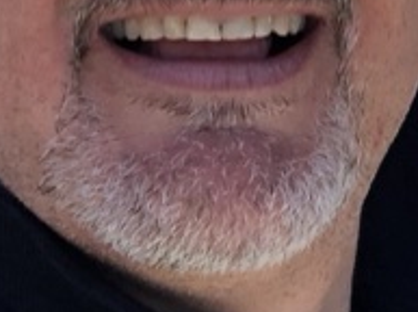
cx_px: 645
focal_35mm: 199
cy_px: -457
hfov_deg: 9.6
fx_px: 2399
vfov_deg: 7.0
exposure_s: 1/428
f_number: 2.2
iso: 20
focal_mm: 2.87
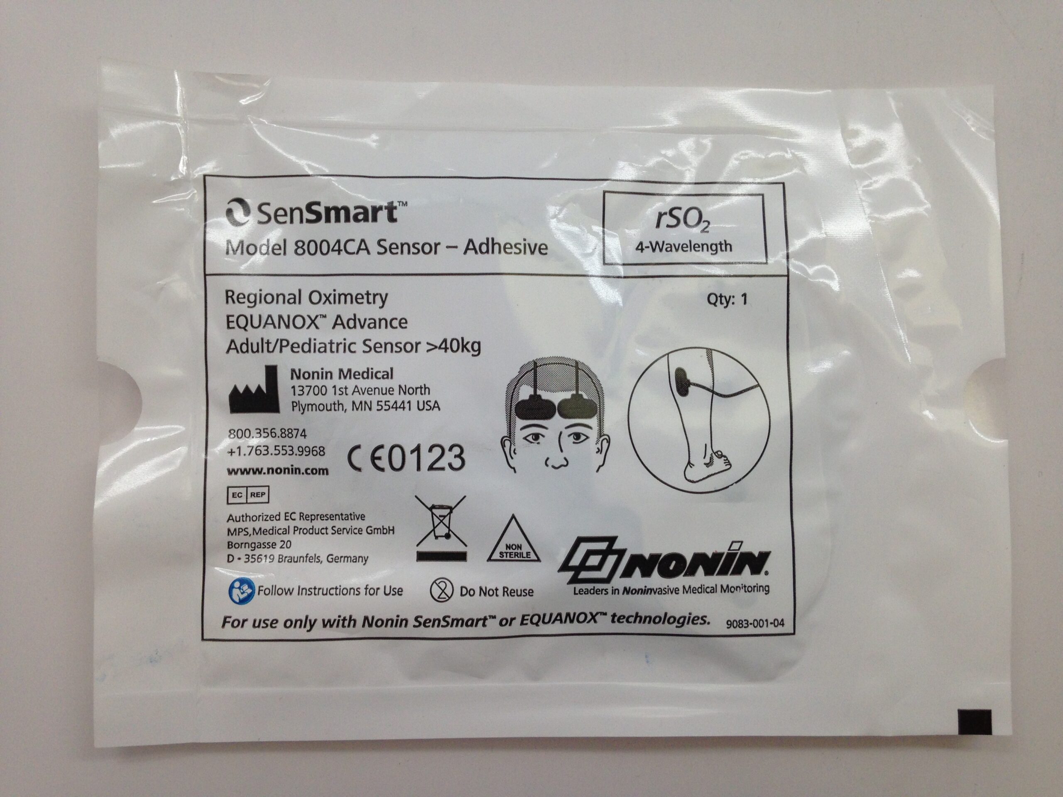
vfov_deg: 42.9
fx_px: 1013
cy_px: 398
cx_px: 532
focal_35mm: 33
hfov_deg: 55.4
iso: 80
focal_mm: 4.12
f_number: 2.4
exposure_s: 1/120
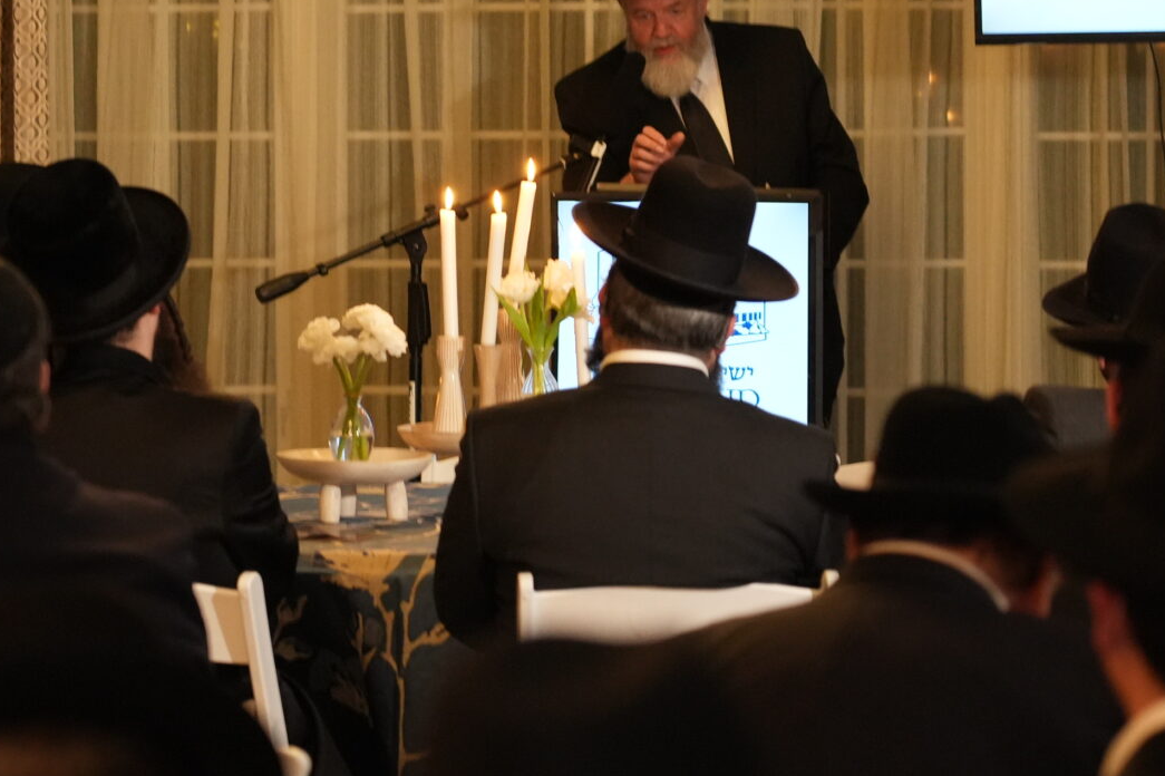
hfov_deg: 10.7
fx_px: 6243
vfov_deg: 7.1
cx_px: 521
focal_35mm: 193
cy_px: 252
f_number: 4
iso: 4000
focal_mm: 105
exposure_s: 1/80
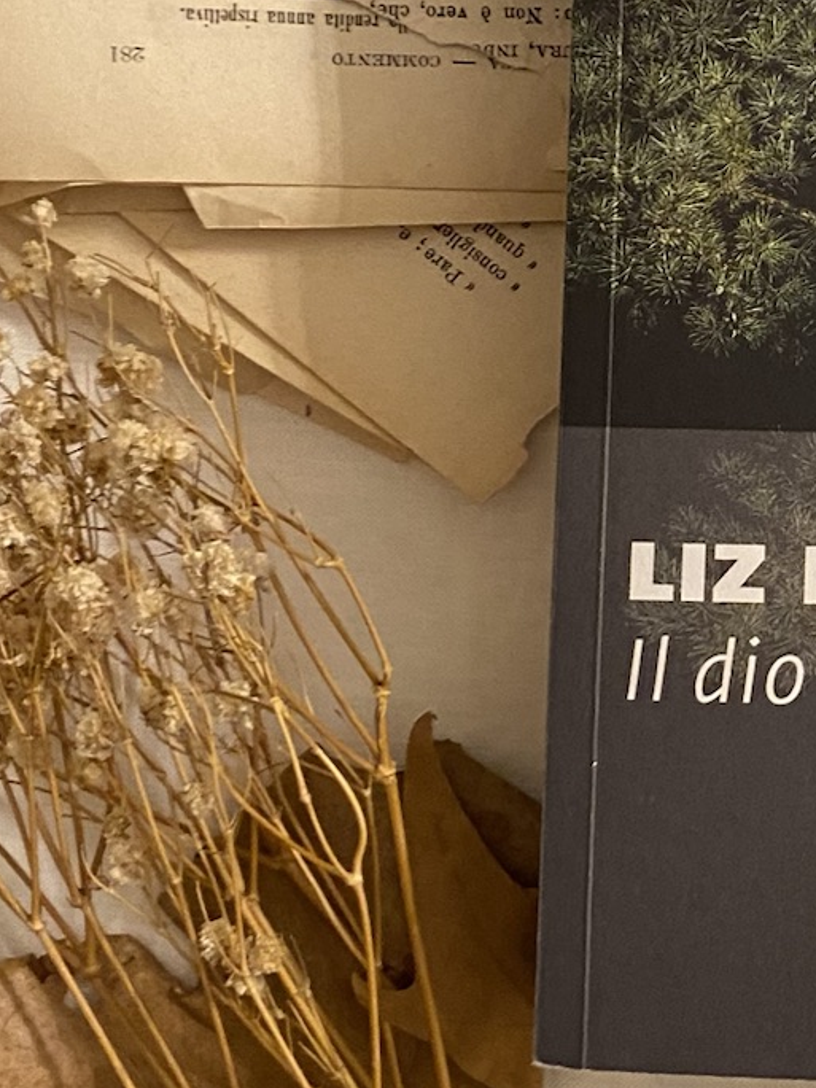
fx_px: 2389
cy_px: 315
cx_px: 1154
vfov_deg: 25.4
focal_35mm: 76
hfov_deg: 17.7
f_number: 1.8
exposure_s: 1/50
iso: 250
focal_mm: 4.25
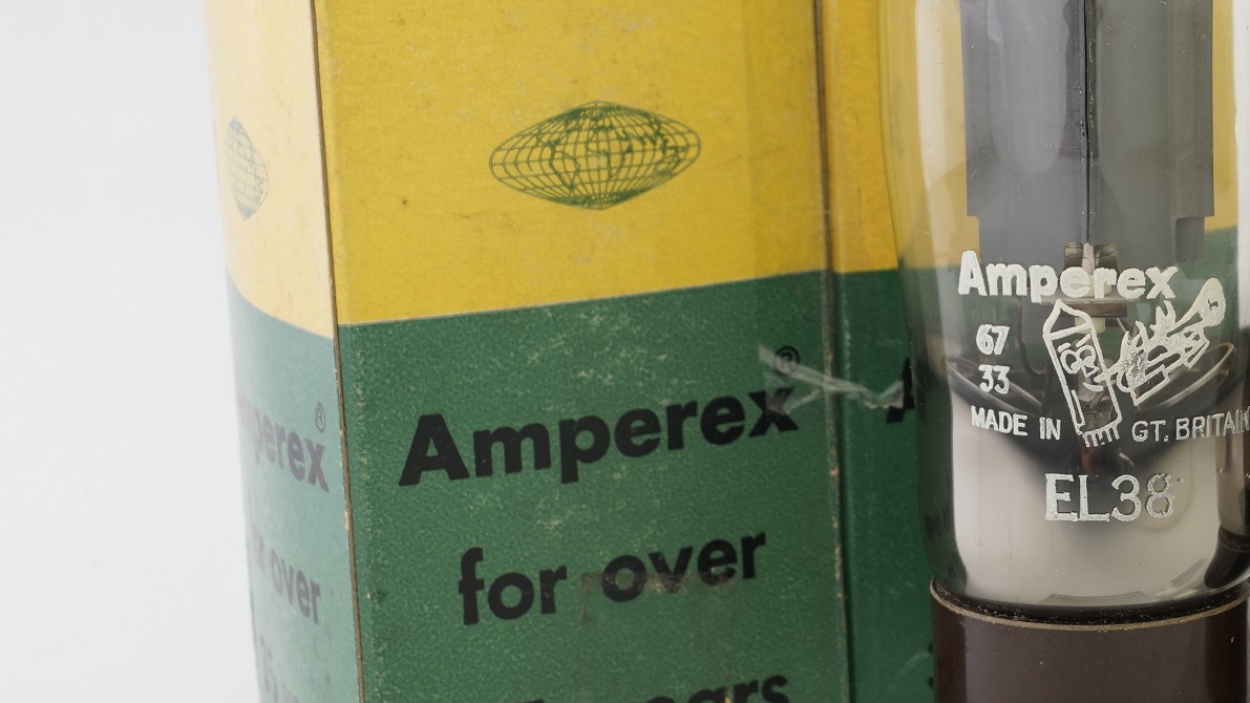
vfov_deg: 12.4
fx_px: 3215
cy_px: 146
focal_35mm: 97
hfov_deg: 21.8
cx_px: 930
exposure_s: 1/1.6
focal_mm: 49
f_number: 16
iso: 800
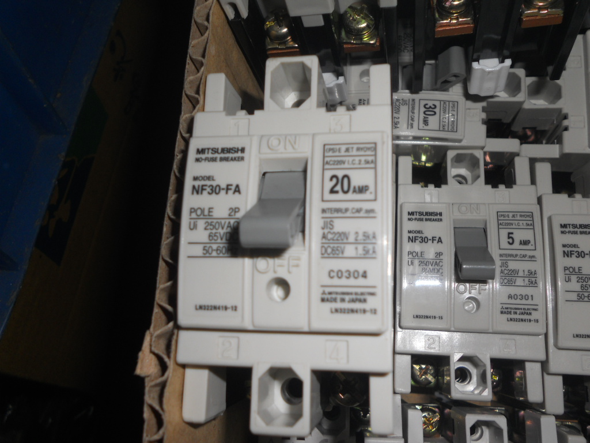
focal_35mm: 32
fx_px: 545
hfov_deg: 56.8
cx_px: 295
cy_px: 222
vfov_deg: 44.2
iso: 80
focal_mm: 5.8
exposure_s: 1/25
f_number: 8.8
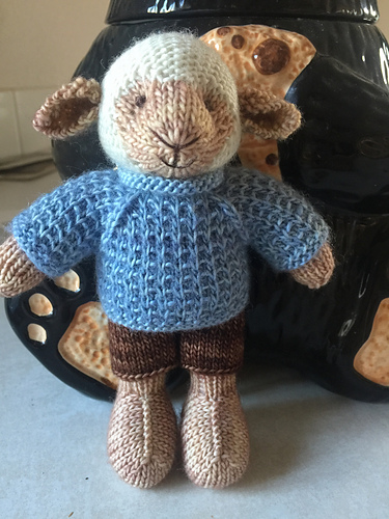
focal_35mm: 29
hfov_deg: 48.2
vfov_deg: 61.7
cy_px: 260
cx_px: 194
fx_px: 435
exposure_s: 1/15
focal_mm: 4.15
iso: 100
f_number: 2.2
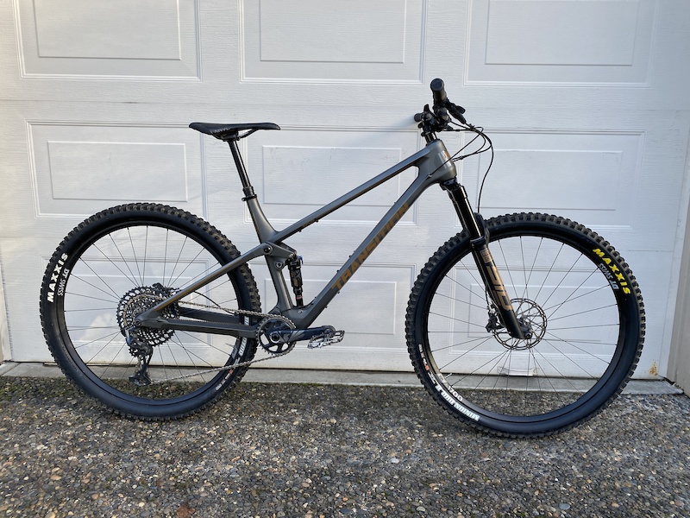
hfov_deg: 67.3
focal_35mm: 26
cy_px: 259
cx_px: 345
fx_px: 518
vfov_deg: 53.1
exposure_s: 1/293
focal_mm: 4.25
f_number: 1.8
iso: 32
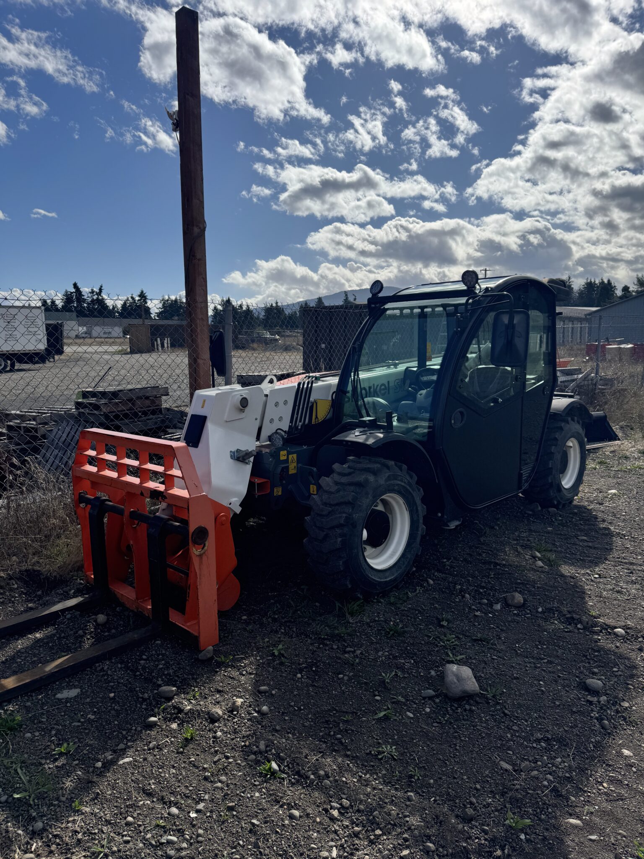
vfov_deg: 71.6
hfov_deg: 56.8
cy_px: 430
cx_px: 322
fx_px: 595
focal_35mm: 24
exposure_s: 1/9009
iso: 80
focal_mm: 6.76
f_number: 1.78
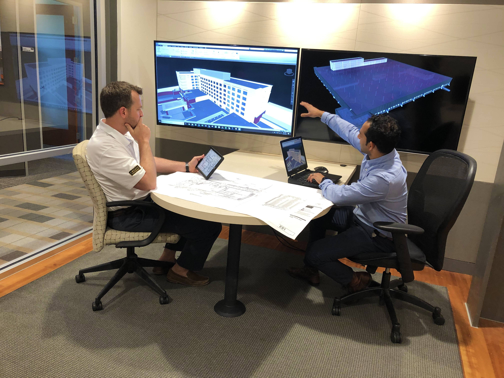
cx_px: 252
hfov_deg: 63.4
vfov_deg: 49.7
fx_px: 408
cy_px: 189
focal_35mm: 28
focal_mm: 3.99
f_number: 1.8
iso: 40
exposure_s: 1/20
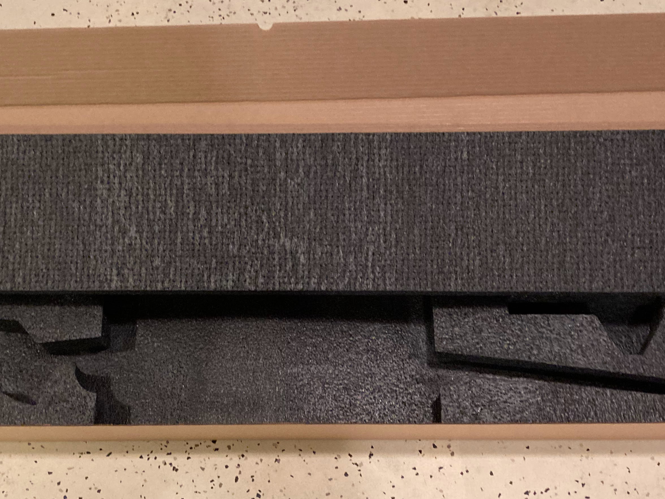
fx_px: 922
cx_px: 294
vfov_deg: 30.2
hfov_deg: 39.6
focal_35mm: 48
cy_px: 280
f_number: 1.8
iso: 320
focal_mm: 3.99
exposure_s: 1/40
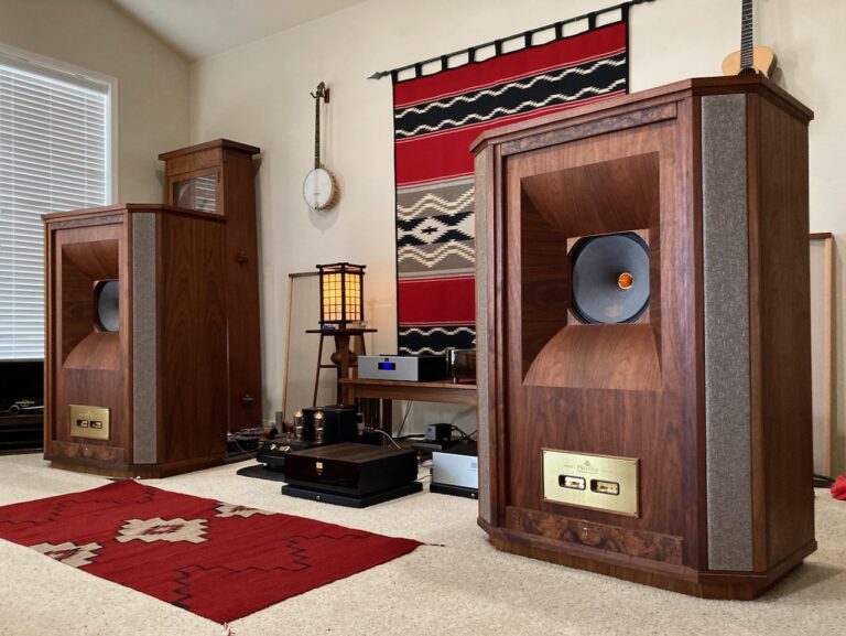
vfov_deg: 49.8
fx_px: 685
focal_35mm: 28
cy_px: 318
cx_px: 423
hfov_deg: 63.4
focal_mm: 3.99
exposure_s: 1/46
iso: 320
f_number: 1.8
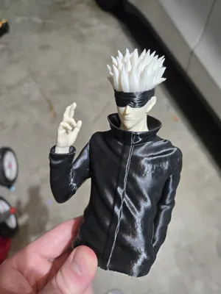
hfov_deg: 58.9
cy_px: 147
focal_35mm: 23
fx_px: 196
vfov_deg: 73.9
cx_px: 110
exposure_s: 1/120
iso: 400
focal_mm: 5.4
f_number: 1.8
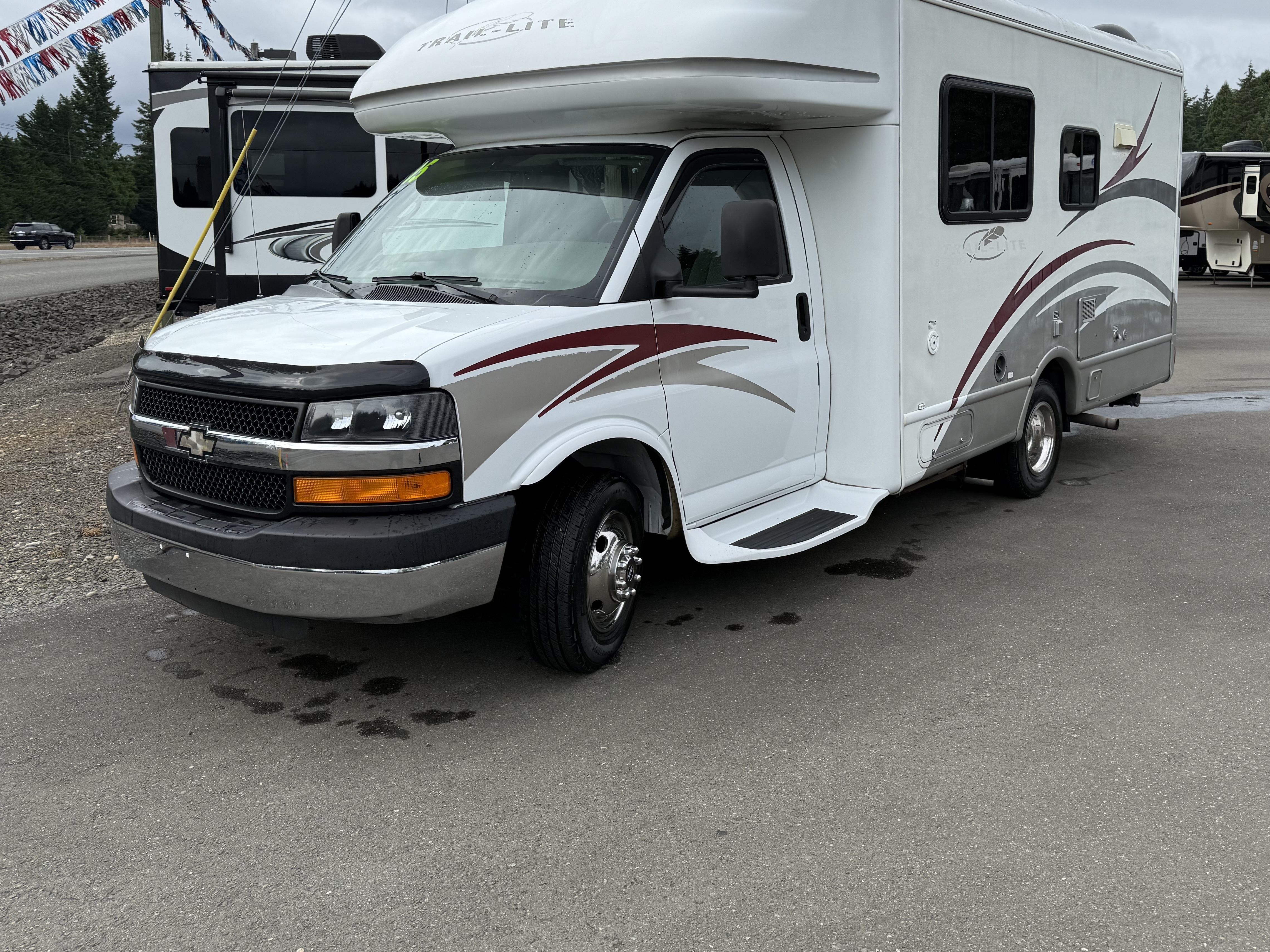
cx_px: 745
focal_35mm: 30
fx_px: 1101
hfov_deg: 59.6
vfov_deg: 46.5
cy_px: 372
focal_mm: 6.76
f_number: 1.78
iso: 80
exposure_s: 1/3279
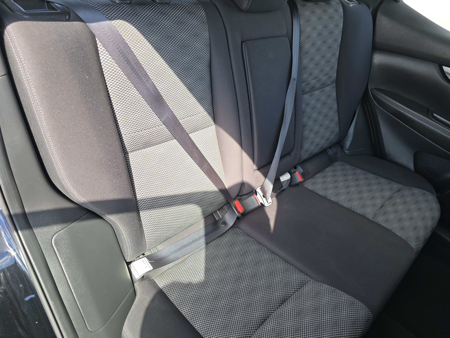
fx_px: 299
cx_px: 225
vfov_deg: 58.9
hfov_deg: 73.9
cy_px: 169
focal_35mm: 23
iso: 20
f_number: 1.7
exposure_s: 1/180
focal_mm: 6.3
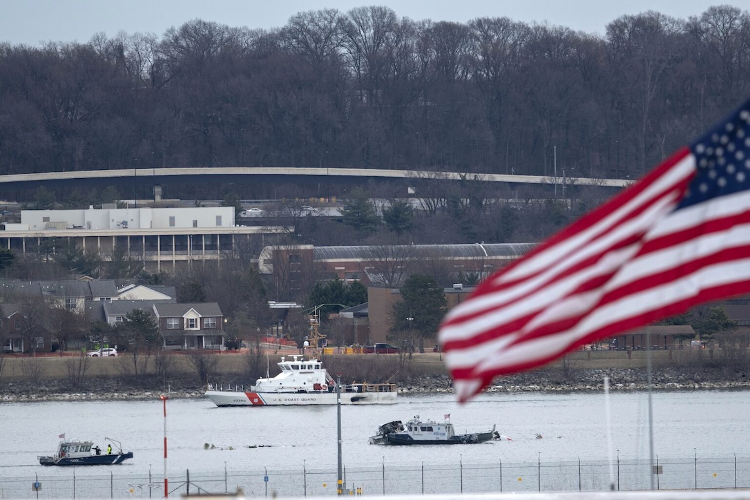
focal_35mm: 400
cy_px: 250
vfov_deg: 3.4
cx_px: 375
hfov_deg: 5.2
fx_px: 8333
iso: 320
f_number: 3.2
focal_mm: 400
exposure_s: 1/500
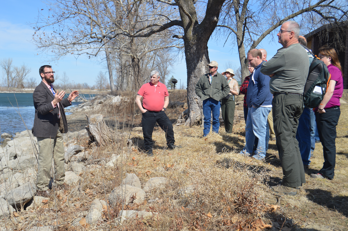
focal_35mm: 42
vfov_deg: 31.8
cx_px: 174
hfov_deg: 46.4
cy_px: 116
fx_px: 406
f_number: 9
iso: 100
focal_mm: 28
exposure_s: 1/320
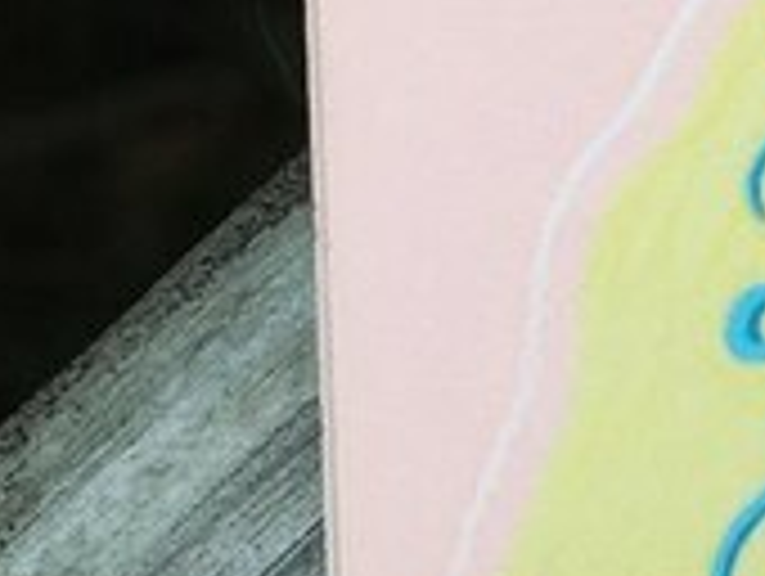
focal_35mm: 228
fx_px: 5046
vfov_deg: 6.5
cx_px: 1658
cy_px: -86
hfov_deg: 8.2
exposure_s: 1/60
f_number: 2.2
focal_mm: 4.15
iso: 25
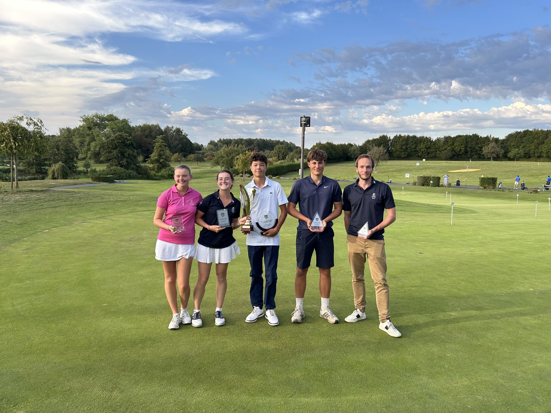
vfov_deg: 53.1
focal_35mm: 26
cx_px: 276
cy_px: 206
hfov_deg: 67.3
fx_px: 414
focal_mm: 5.7
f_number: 1.5
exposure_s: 1/674
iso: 50
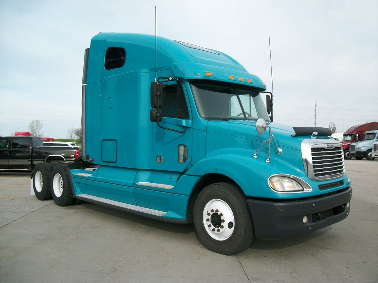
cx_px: 189
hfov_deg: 56.8
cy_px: 142
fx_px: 349
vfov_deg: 44.2
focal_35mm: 32
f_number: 8.8
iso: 80
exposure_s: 1/100
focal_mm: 5.7
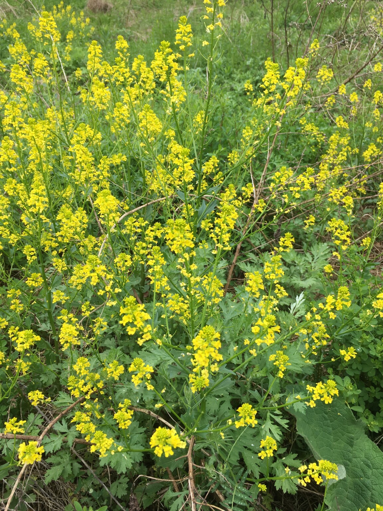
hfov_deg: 48.2
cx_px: 192
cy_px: 256
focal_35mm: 29
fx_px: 428
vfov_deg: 61.7
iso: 25
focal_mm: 4.15
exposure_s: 1/625
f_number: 2.2
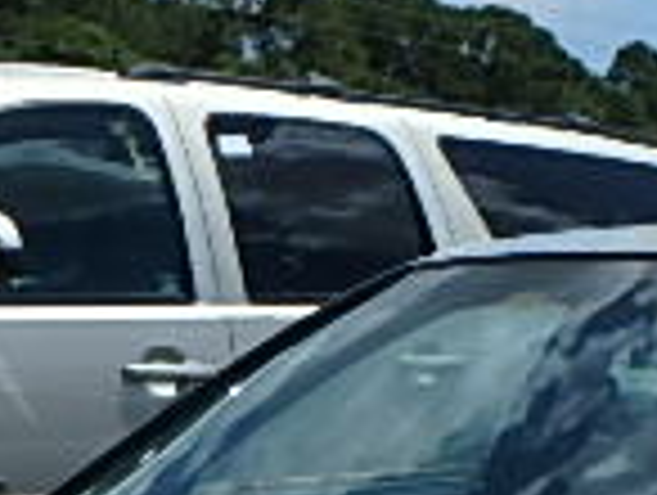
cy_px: 832
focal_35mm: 92
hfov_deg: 21.1
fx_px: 1749
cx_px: 490
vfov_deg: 14.5
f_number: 6
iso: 125
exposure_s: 1/1250
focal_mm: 3.7
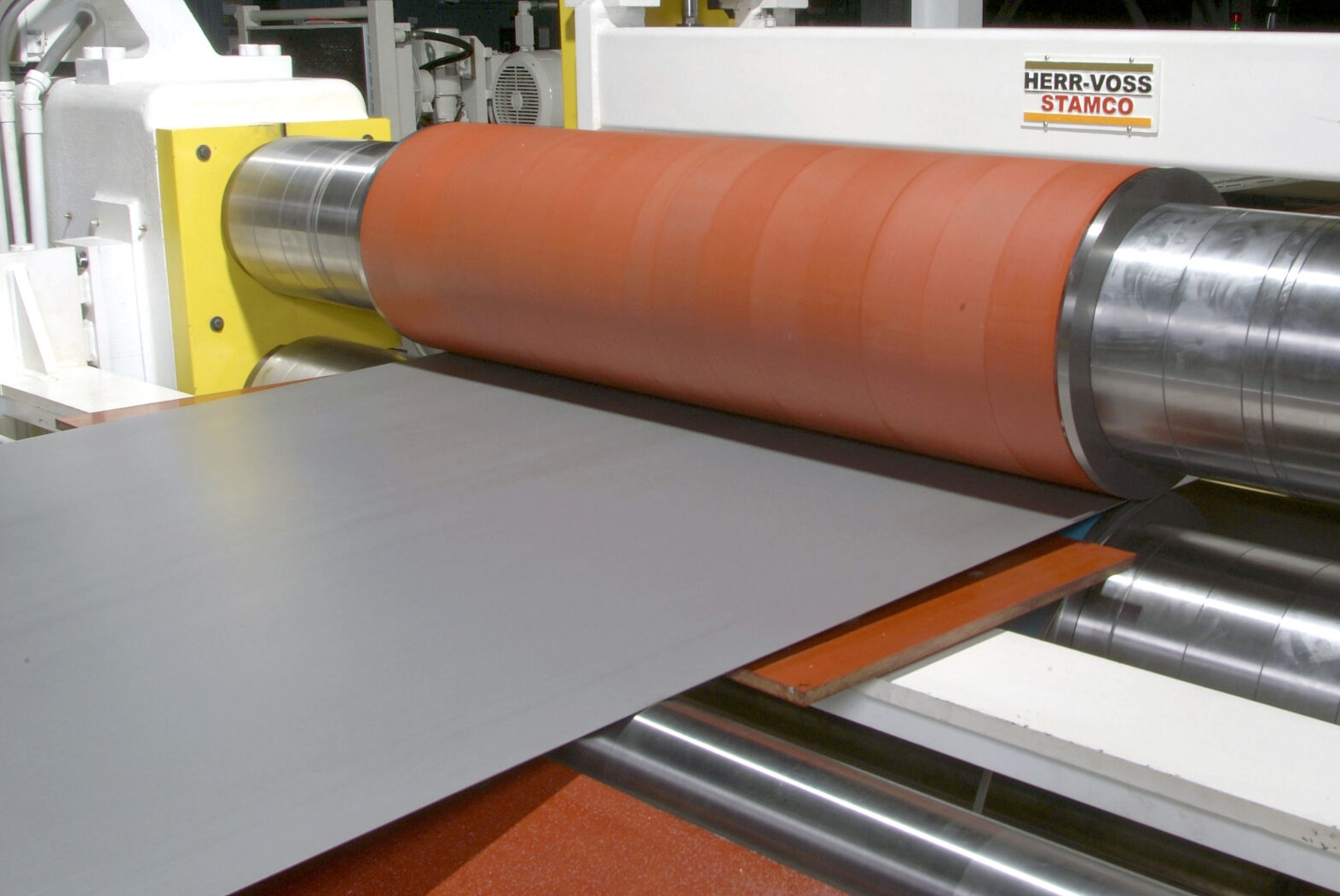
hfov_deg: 44.9
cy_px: 431
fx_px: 1602
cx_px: 860
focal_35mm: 43
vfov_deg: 31.2
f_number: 13
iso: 100
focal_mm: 22
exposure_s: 1/125
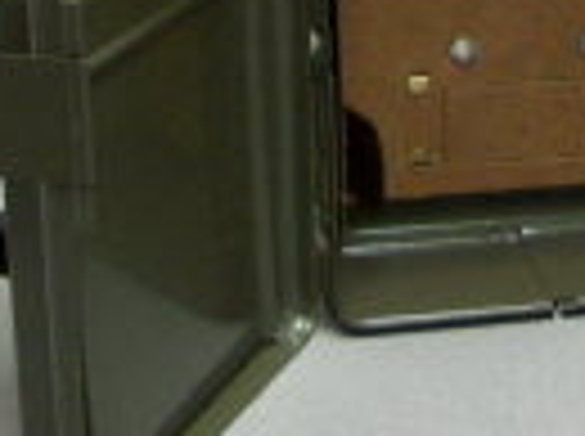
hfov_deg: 17.4
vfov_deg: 13.3
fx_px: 1822
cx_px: 702
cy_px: -81
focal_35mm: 108
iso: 160
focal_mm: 6.3
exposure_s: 1/50
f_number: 3.1
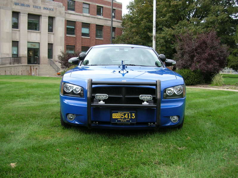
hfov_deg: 51.4
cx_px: 119
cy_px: 89
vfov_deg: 39.6
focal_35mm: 36
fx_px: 247
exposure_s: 1/127
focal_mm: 6
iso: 50
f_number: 2.7
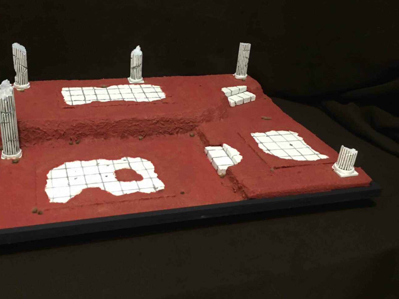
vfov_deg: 40.6
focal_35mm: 35
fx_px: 403
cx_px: 158
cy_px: 126
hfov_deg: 52.3
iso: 200
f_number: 2.2
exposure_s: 1/17
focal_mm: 4.15
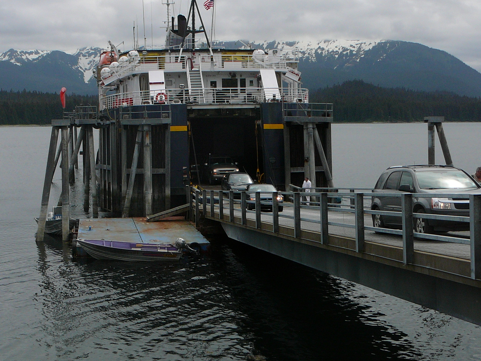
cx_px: 240
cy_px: 180
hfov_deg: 29.8
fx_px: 903
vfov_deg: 22.6
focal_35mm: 65
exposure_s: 1/640
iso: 80
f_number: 5.6
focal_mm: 7.8
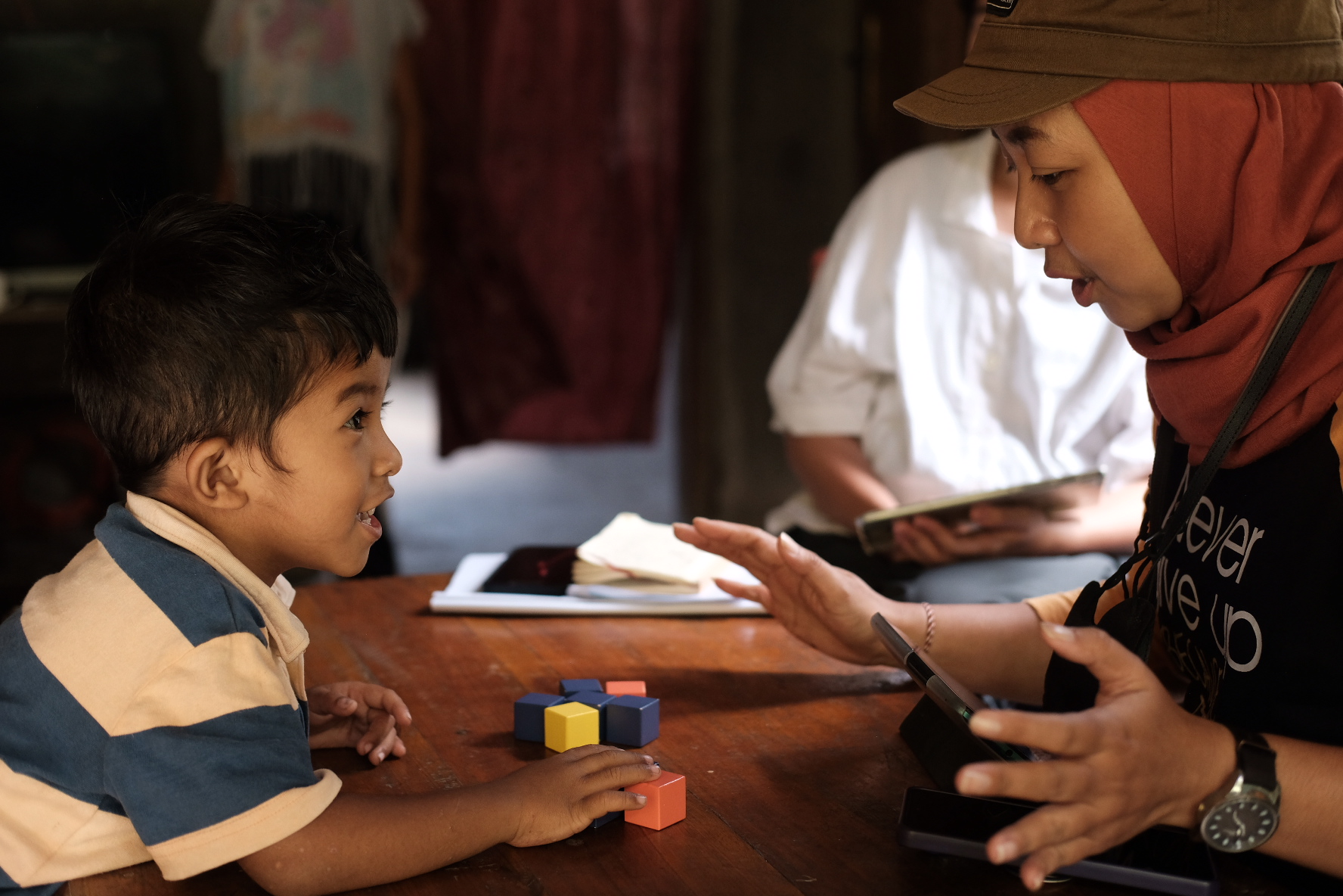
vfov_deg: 25.5
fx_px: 1977
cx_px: 672
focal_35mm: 53
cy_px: 448
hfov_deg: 37.5
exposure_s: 1/200
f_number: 2.5
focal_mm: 35
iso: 1000
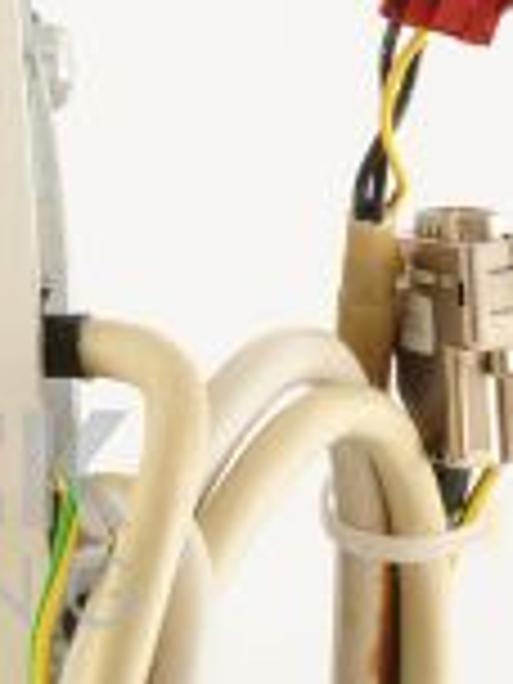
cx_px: -310
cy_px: 520
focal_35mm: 190
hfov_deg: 7.6
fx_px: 3754
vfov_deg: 10.4
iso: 1600
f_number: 13
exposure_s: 1/160
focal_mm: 50
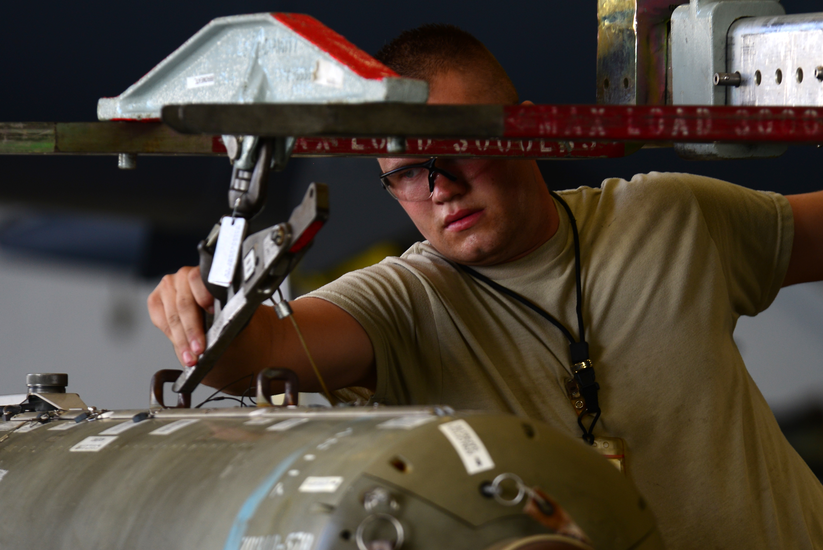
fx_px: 10474
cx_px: 495
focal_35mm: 458
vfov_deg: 3.0
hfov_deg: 4.5
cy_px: 262
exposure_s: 1/160
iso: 250
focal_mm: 280
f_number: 5.3
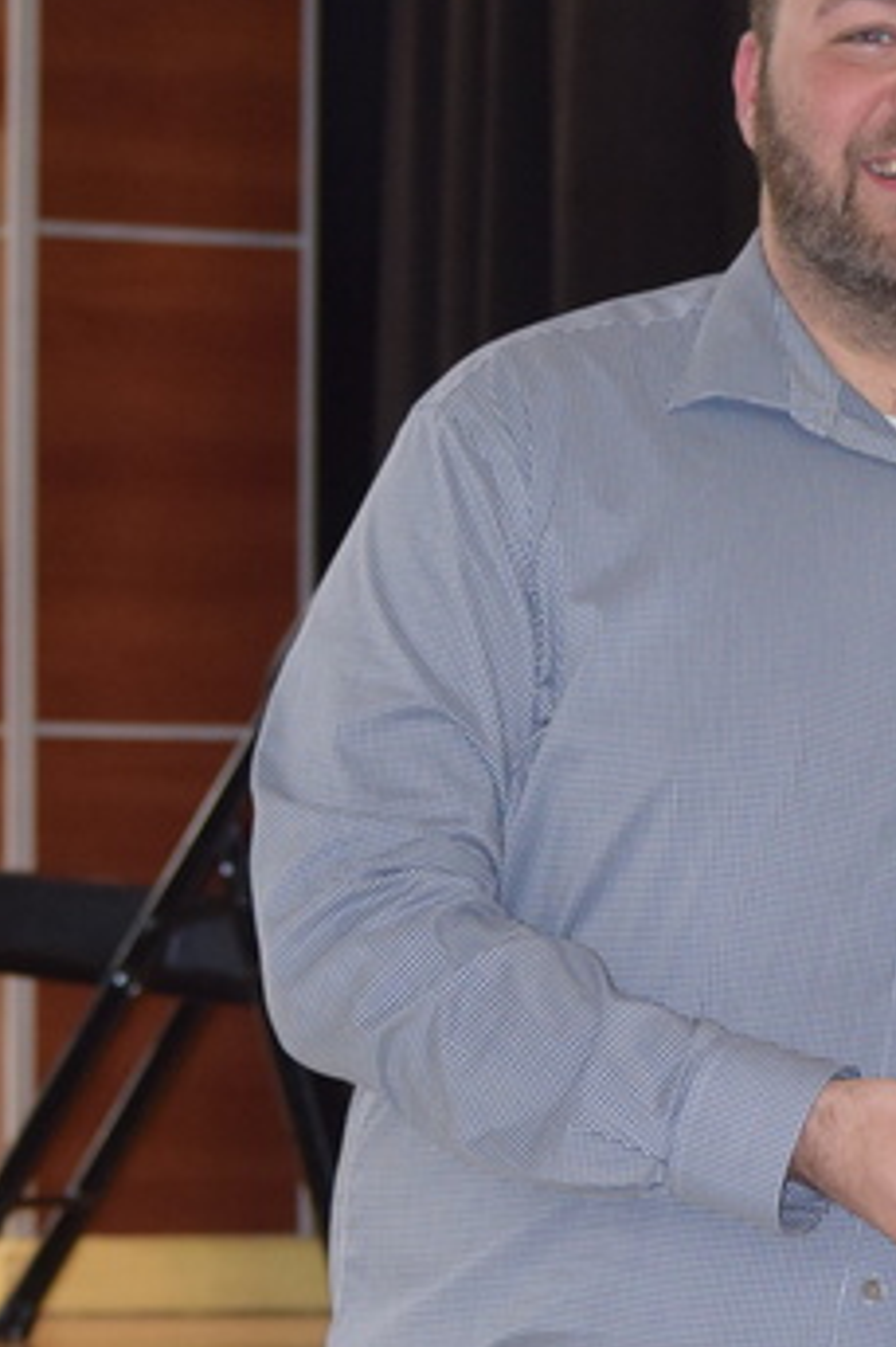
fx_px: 7181
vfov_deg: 10.7
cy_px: 760
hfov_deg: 7.1
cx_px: 1037
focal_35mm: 192
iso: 1800
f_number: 4
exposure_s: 1/60
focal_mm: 55
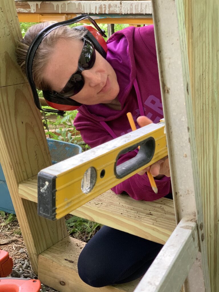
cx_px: 110
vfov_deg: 36.8
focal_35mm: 52
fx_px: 439
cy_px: 146
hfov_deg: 28.0
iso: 200
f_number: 2.4
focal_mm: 6
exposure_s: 1/60
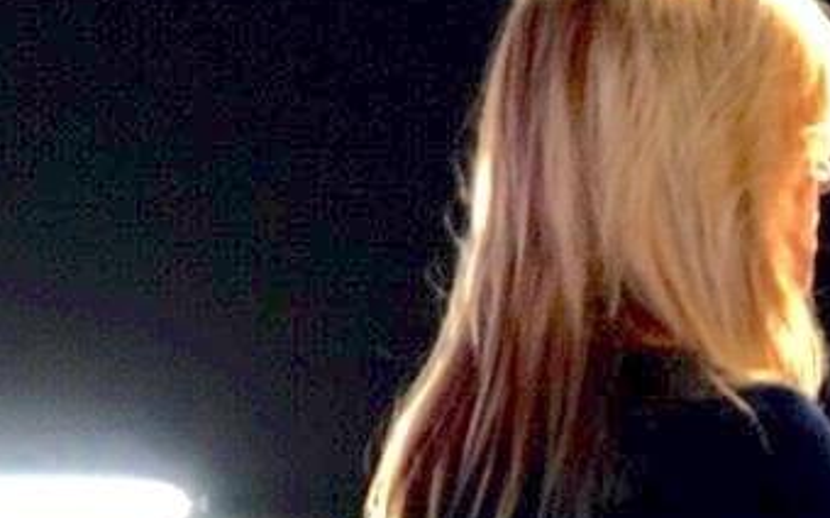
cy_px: 699
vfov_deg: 5.7
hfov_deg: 8.5
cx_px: 1911
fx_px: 5154
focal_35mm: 228
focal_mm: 47
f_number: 4.5
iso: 800
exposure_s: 1/100
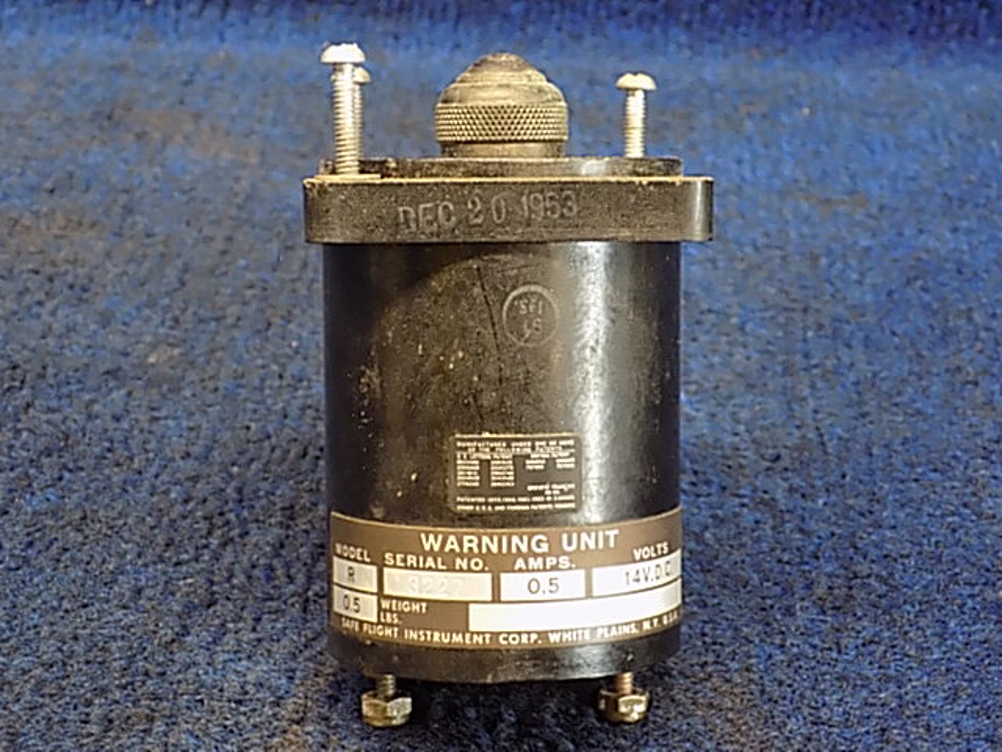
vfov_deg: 21.0
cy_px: 376
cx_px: 501
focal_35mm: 70
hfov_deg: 27.8
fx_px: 2026
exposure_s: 1/8
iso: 400
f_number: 4.2
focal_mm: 12.5
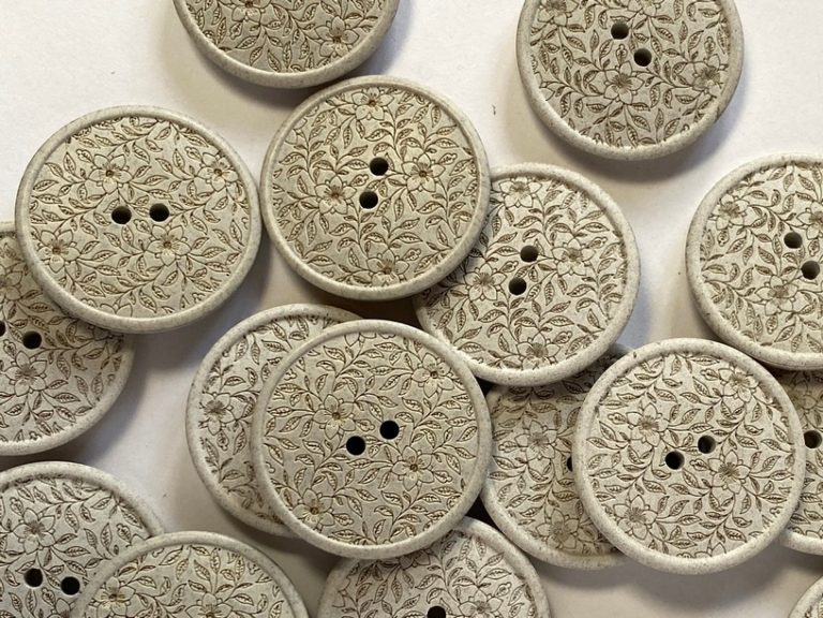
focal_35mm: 26
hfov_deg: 67.3
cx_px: 412
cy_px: 309
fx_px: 618
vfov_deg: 53.1
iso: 80
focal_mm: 4.25
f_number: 1.8
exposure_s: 1/121
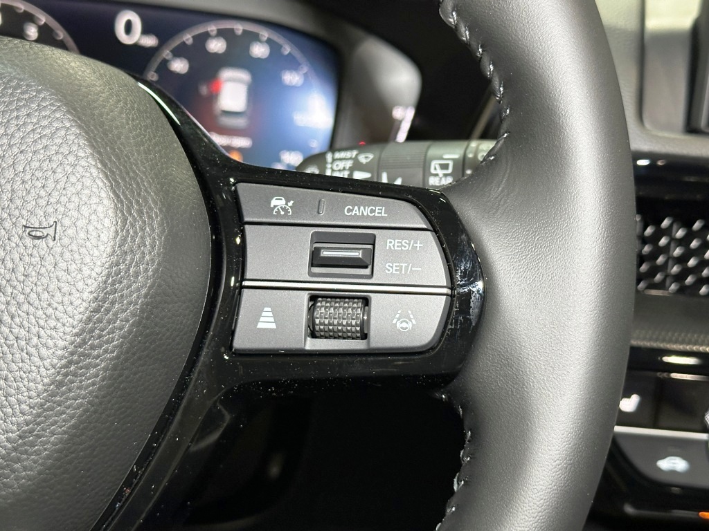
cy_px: 266
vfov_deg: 30.3
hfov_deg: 39.7
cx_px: 354
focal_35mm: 48
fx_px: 983
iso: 400
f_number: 1.78
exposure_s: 1/40
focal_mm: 6.86
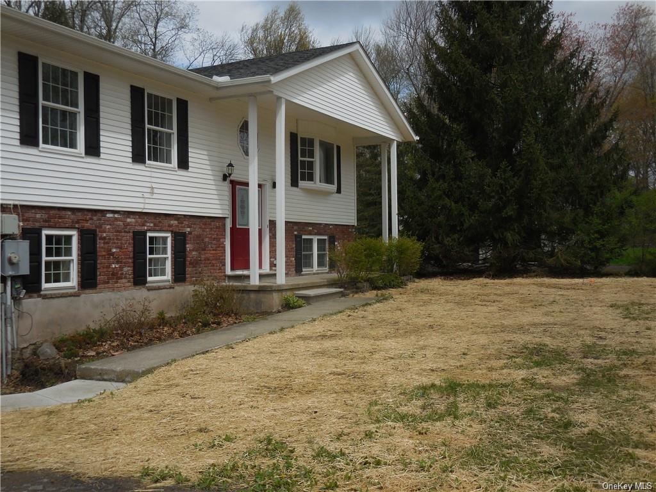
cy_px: 246
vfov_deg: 36.8
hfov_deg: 47.9
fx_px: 739
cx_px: 328
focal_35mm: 39
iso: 125
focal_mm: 7
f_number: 3.9
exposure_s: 1/1600
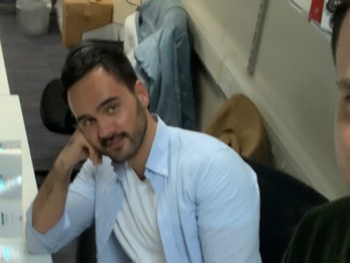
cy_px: 178
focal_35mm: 73
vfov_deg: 20.1
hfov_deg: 26.5
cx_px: 108
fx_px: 738
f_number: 2.2
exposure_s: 1/50
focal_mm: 2.87
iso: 100
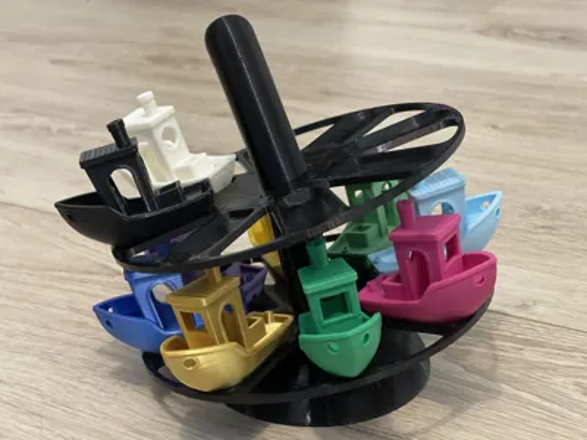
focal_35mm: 64
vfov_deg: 22.9
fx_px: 1085
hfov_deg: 30.3
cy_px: 220
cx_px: 294
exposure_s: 1/20
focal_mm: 7.5
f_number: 2.2
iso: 500
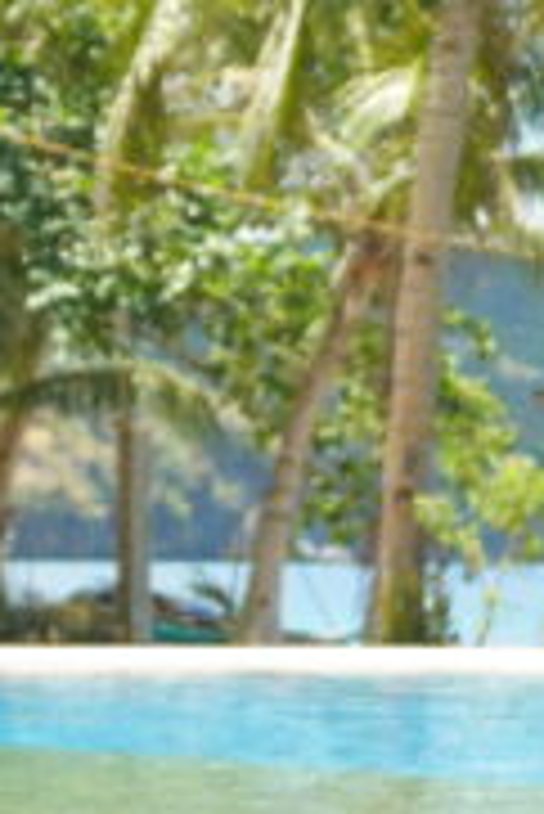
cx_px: -319
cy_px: 369
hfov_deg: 6.5
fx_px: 4728
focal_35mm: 209
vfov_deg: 9.8
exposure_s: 1/250
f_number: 4.5
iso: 100
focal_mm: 28
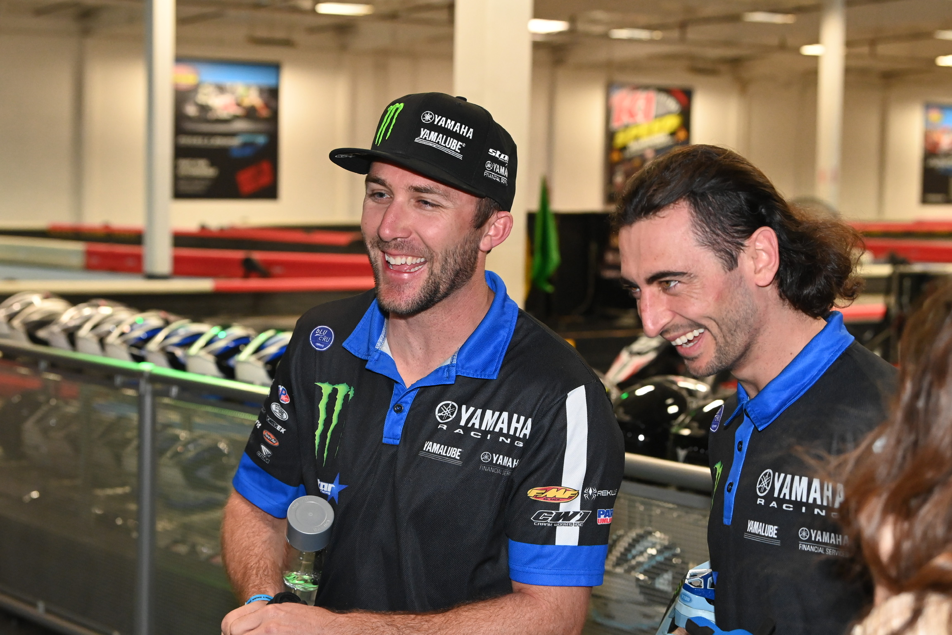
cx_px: 476
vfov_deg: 19.5
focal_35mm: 70
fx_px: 1851
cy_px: 318
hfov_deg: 28.8
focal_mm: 70
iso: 10000
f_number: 5.6
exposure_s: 1/250
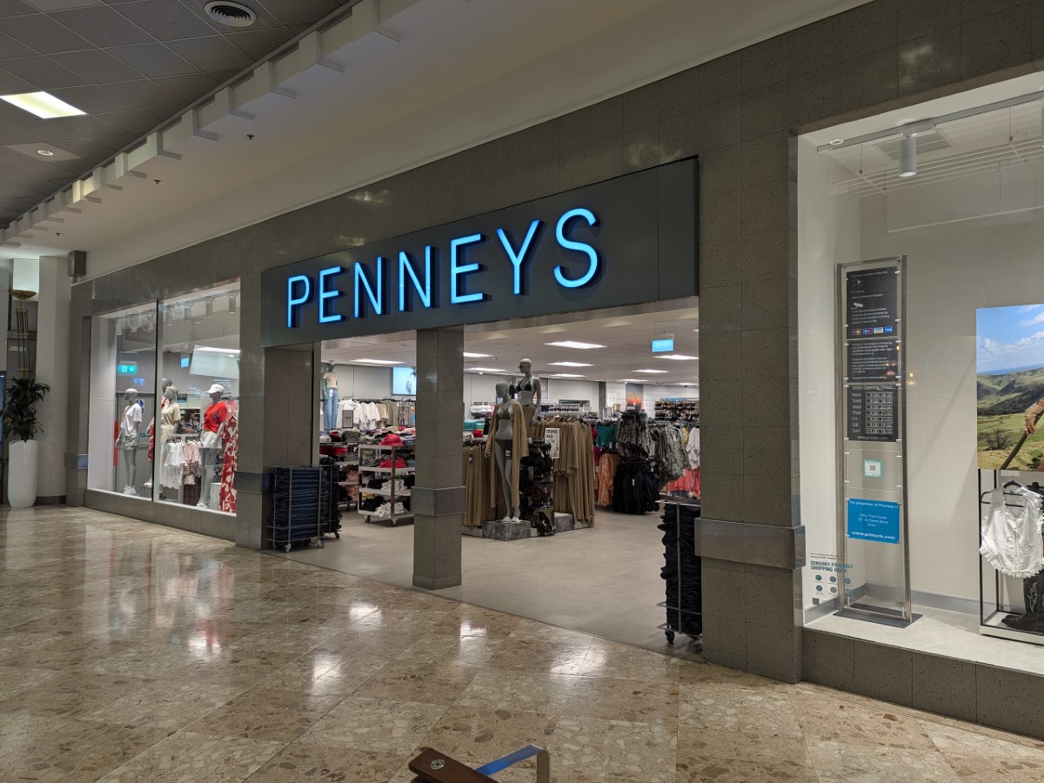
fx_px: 724
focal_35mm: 24
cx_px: 522
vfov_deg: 56.8
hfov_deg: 71.6
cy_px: 392
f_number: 1.85
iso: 61
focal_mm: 6.81
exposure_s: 1/118
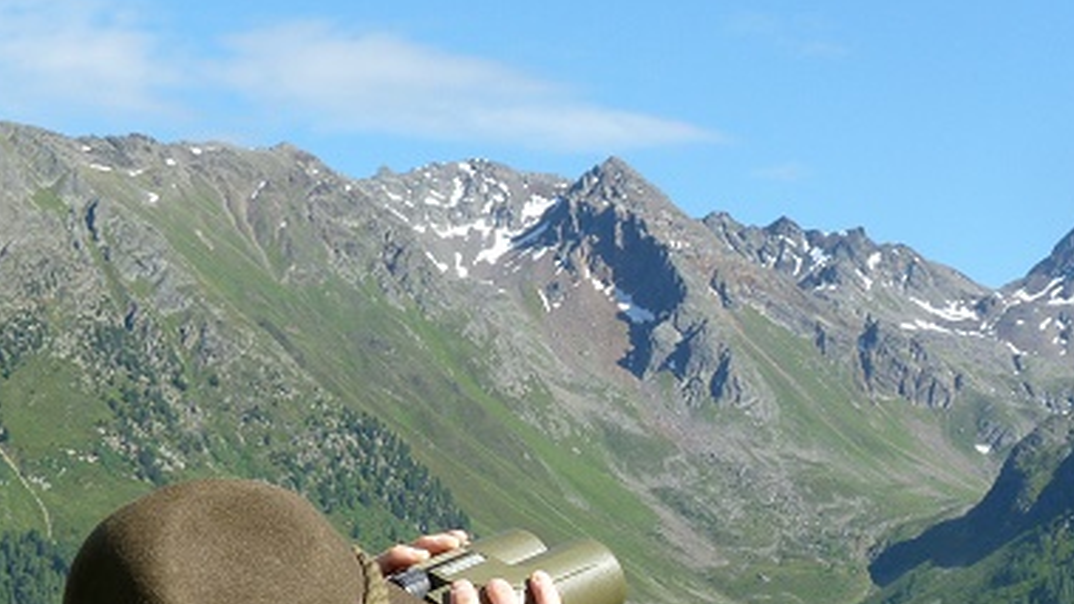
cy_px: 610
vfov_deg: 10.8
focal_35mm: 111
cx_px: 622
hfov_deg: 19.3
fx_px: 3160
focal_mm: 9
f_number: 5.6
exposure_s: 1/160
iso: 80
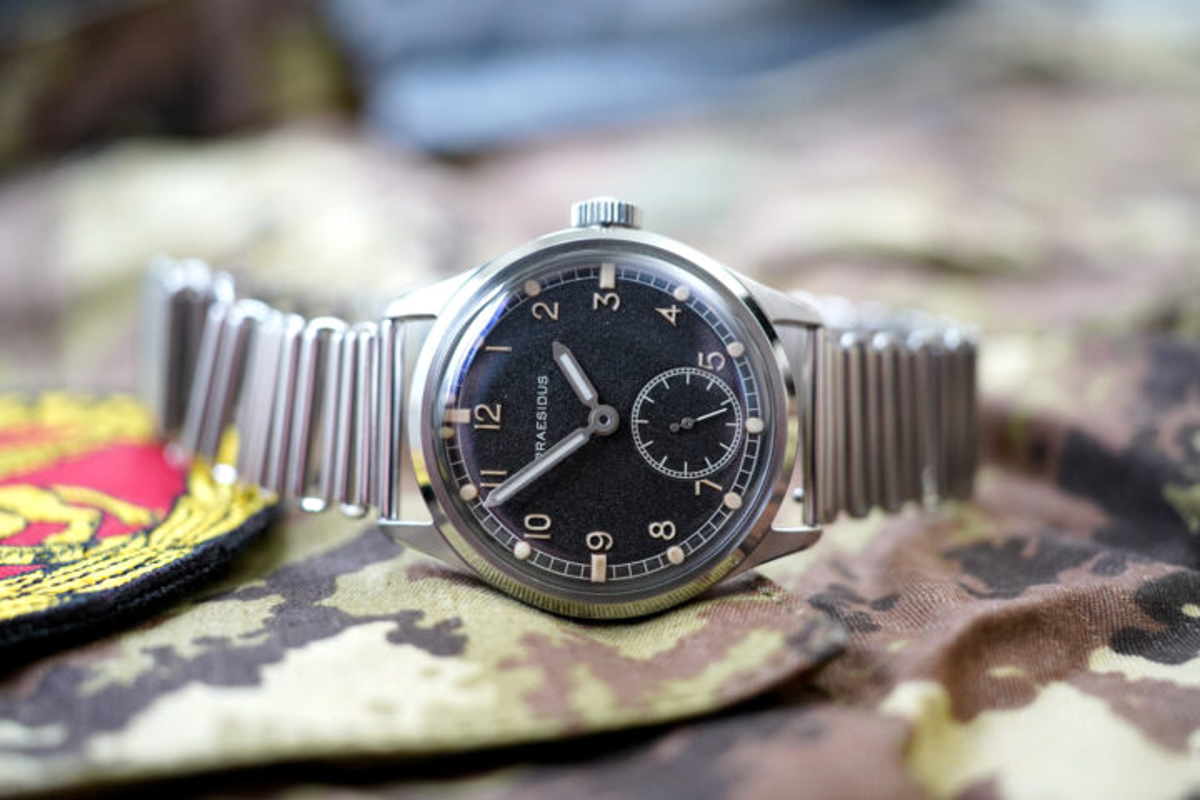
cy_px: 400
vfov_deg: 37.9
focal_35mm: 35
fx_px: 1167
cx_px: 600
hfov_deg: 54.4
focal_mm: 35
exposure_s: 1/250
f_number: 2.8
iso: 2500
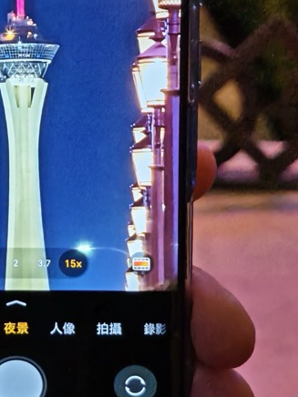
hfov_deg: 10.8
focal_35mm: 135
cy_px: 36
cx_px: -37
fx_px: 1550
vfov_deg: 14.5
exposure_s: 1/86
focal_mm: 5.4
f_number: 1.6
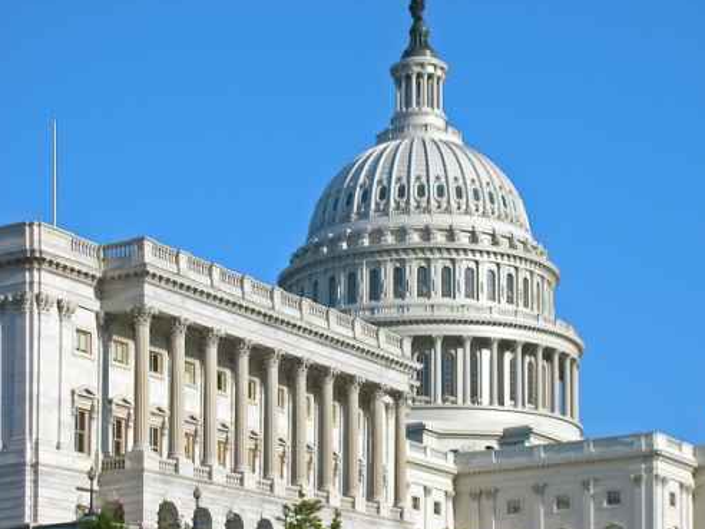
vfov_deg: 16.6
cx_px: 417
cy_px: 270
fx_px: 1813
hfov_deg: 22.0
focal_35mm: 89
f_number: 12.4
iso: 50
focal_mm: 12.2
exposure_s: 1/51.6
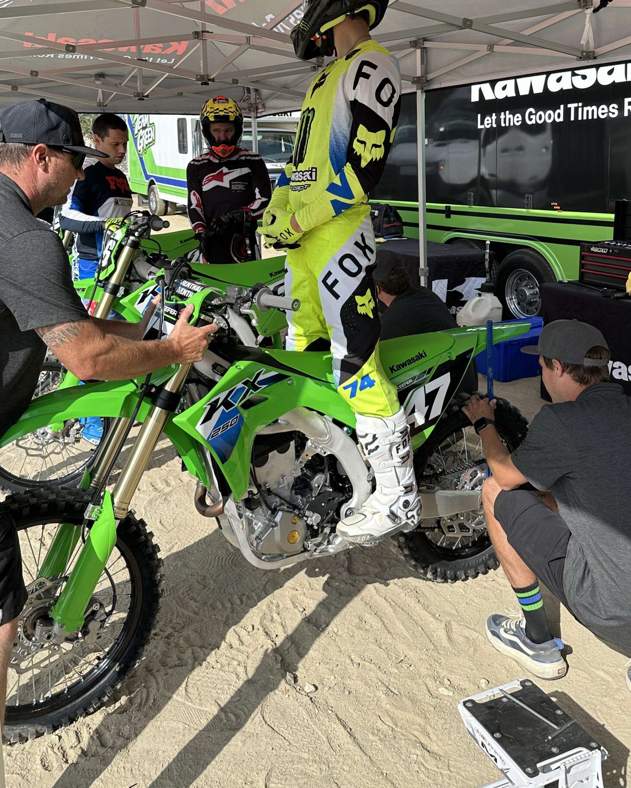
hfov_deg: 44.5
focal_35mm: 33
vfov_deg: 53.3
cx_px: 319
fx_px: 770
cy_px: 269
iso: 80
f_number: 1.78
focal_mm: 6.86
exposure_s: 1/2967
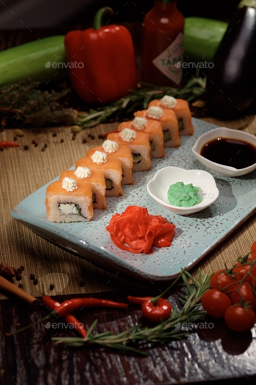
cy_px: 192
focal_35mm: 100
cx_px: 128
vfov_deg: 20.4
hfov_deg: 13.7
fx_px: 1068
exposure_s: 1/125
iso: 100
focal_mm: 100
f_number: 5.6
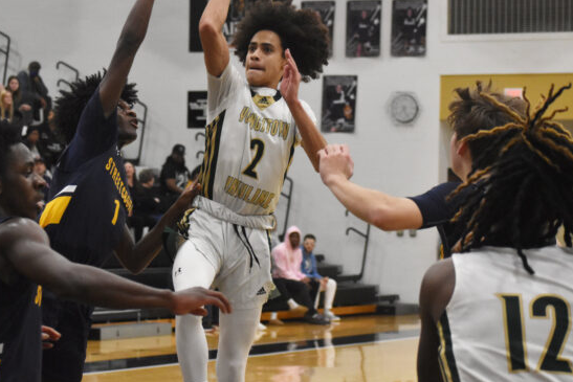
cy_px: 168
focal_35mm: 144
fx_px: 2292
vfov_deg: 9.5
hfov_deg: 14.2
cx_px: 244
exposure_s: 1/500
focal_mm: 70
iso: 2800
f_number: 4.5
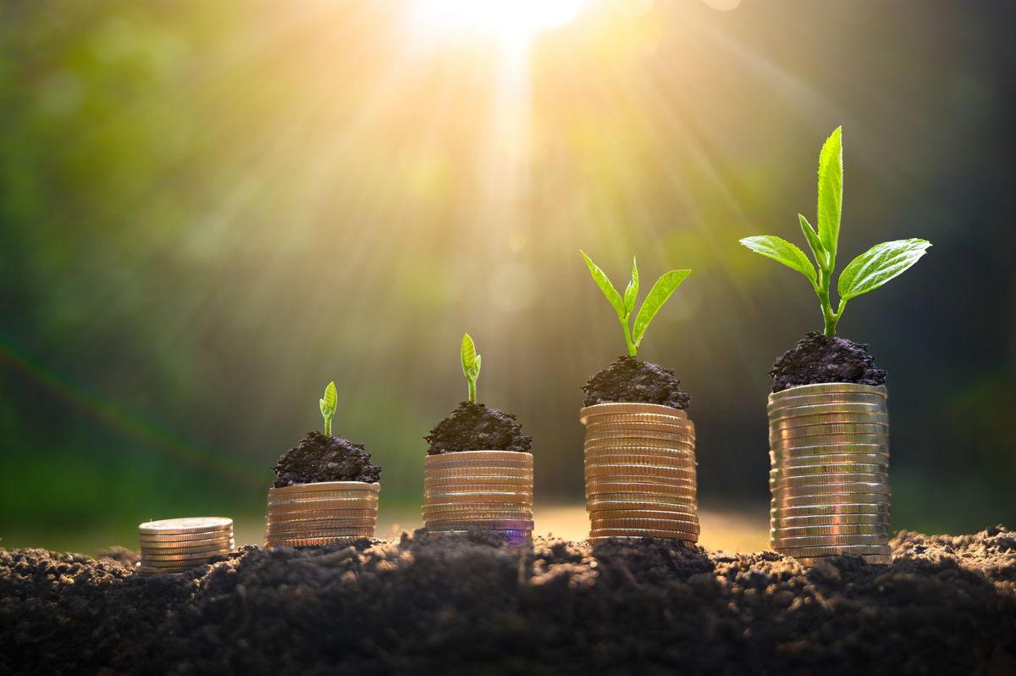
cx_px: 508
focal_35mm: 42
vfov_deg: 31.8
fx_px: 1184
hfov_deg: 46.4
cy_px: 338
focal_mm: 42
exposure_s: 1/320
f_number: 4
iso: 100
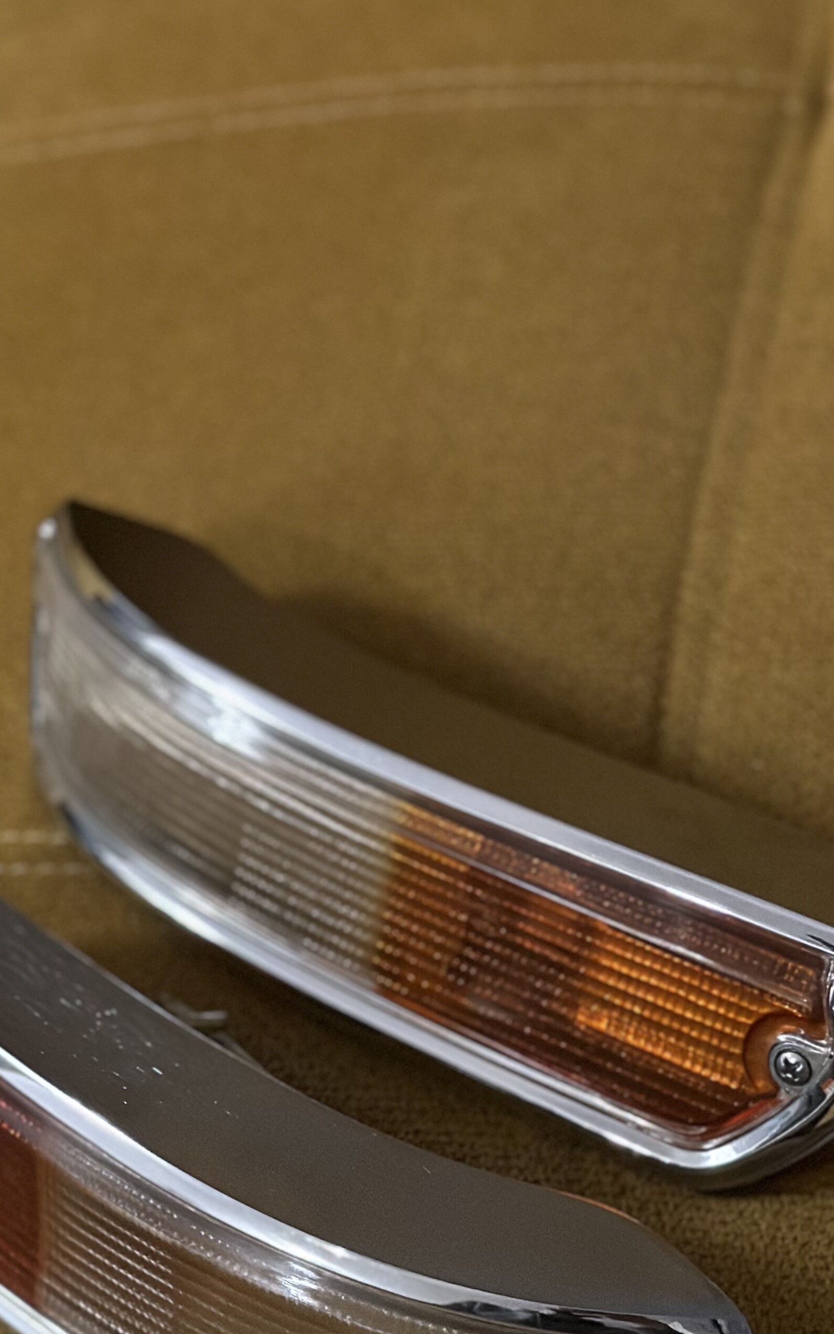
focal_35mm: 81
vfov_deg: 25.2
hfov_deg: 16.1
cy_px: 1029
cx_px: 349
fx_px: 2946
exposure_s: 1/25
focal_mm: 6.86
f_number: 1.78
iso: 800
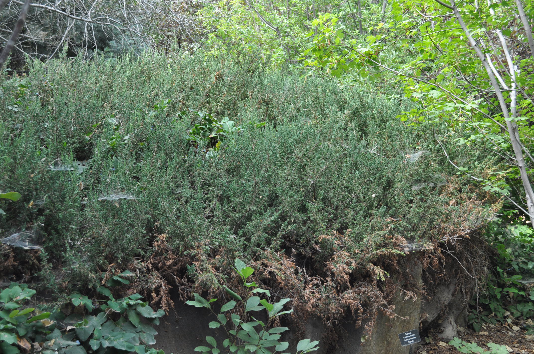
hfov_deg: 45.0
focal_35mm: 44
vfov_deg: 30.8
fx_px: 644
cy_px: 177
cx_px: 267
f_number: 5.6
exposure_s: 1/125
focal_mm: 29
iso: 360
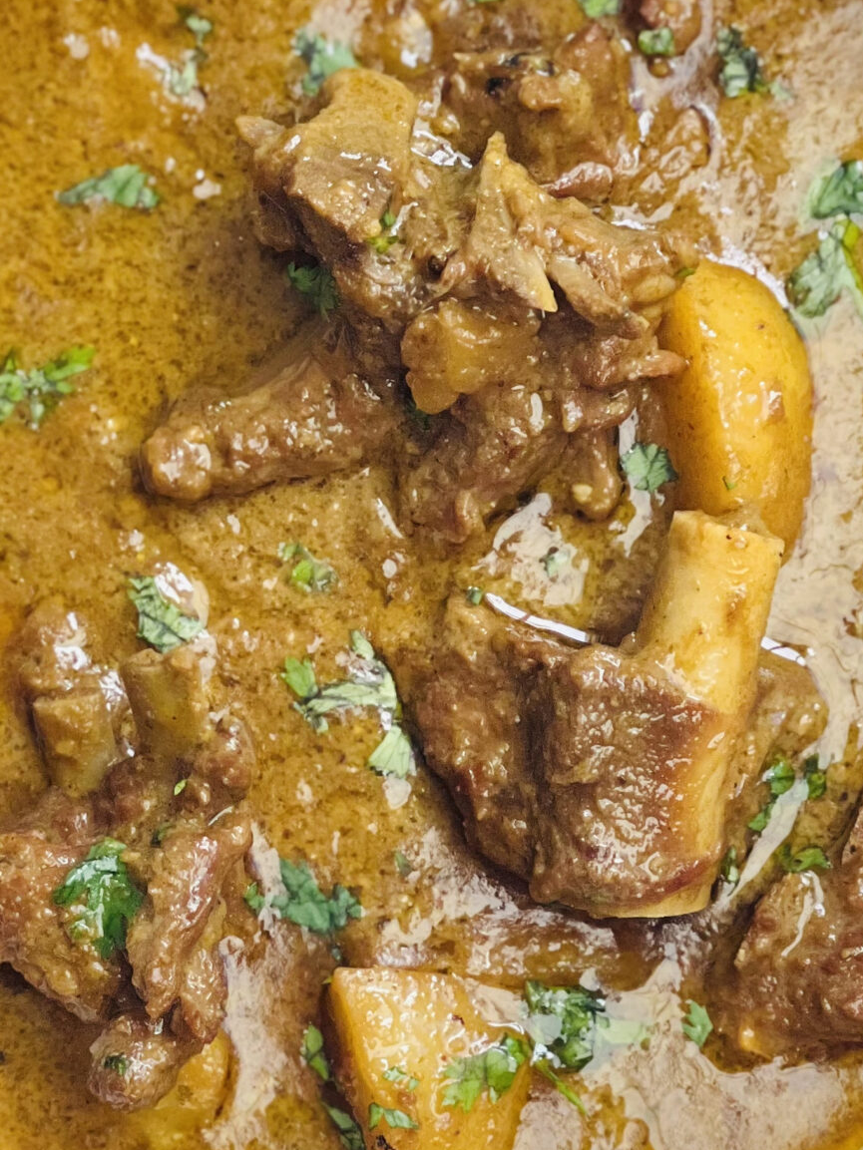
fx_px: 5683
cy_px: 650
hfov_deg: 8.7
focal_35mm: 171
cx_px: 287
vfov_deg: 11.6
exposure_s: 1/121
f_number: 2.8
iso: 200
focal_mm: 9
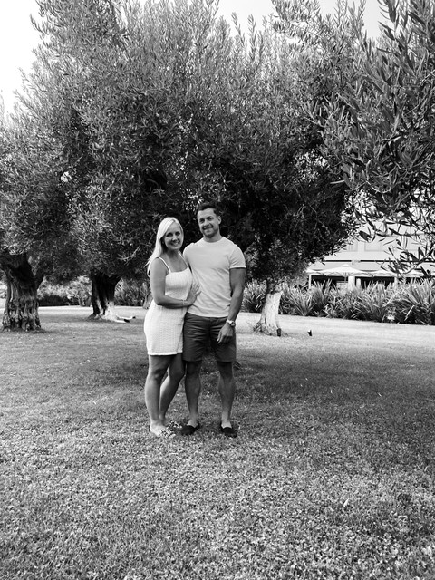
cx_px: 218
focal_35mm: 26
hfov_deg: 53.1
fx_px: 436
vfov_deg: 67.3
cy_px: 290
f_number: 1.8
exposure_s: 1/60
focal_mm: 4.25
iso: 400
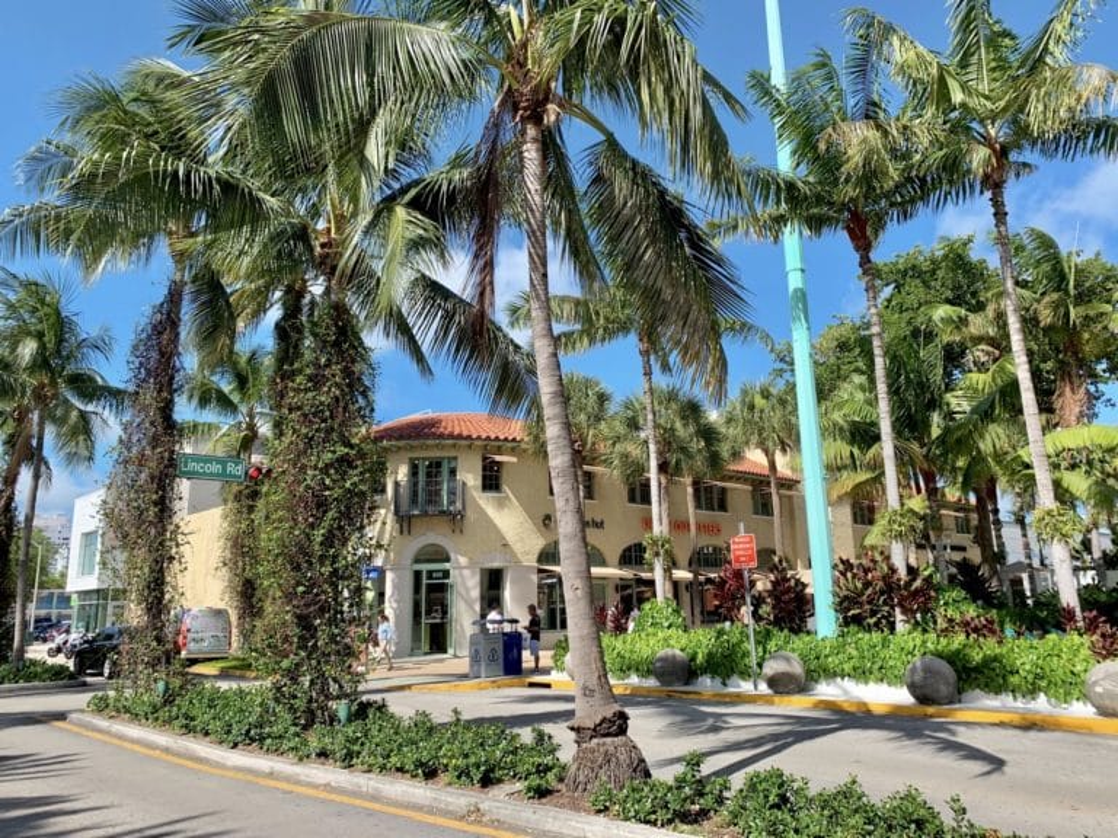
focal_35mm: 26
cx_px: 559
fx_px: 840
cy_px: 419
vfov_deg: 53.1
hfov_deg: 67.3
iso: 25
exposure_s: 1/1536
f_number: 1.8
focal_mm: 4.25
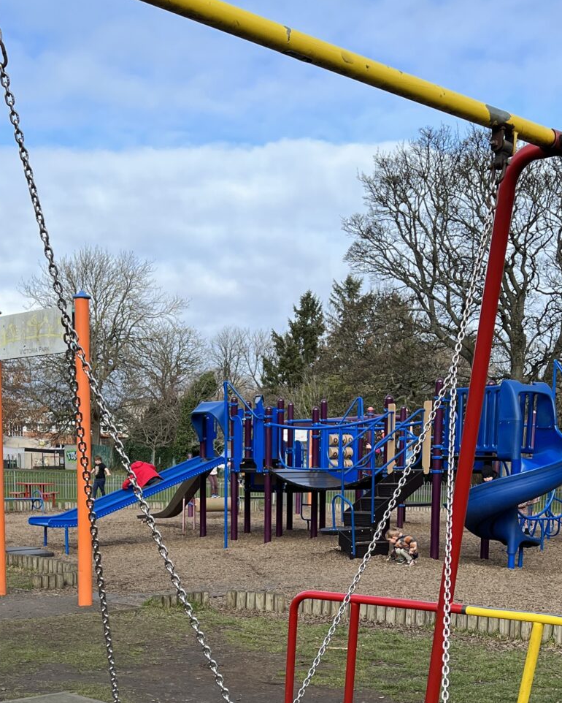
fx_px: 1122
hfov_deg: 28.1
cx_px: 235
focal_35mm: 54
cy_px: 605
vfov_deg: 33.3
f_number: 1.5
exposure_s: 1/2513
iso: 50
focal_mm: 5.7
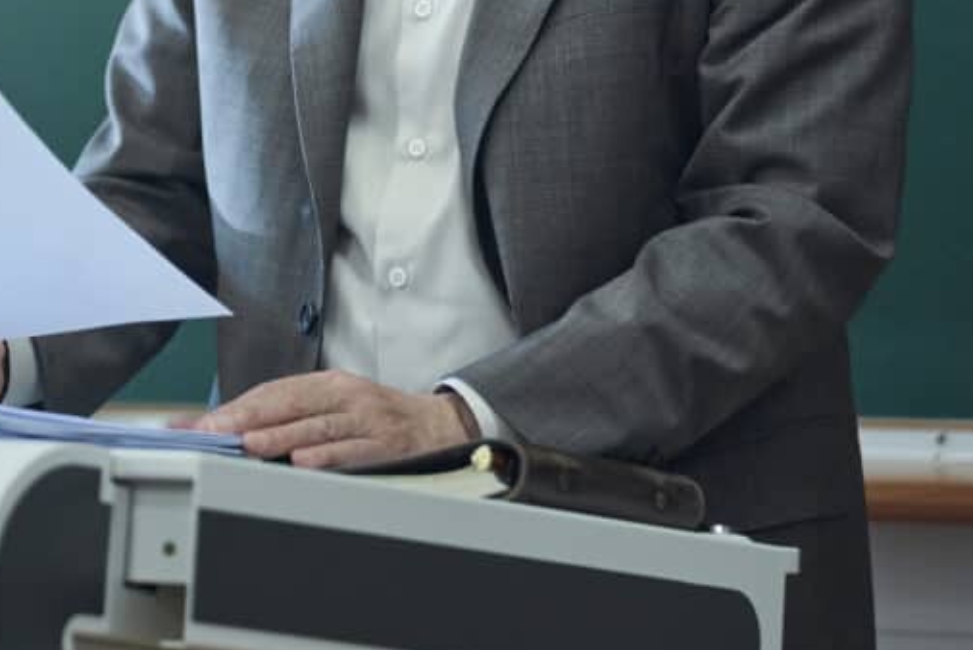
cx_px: 110
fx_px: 8843
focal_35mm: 327
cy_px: -110
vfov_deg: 4.2
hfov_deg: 6.3
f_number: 2.8
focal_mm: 138
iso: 1250
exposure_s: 1/320
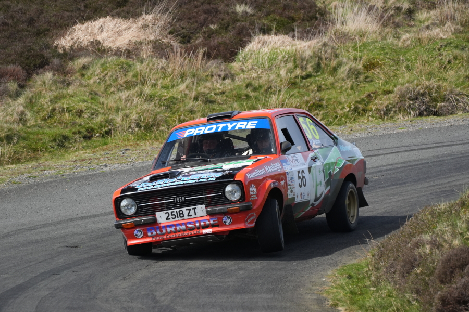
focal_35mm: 400
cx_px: 234
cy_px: 156
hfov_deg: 5.2
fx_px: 5211
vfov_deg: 3.4
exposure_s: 1/500
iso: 1000
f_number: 11
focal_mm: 400
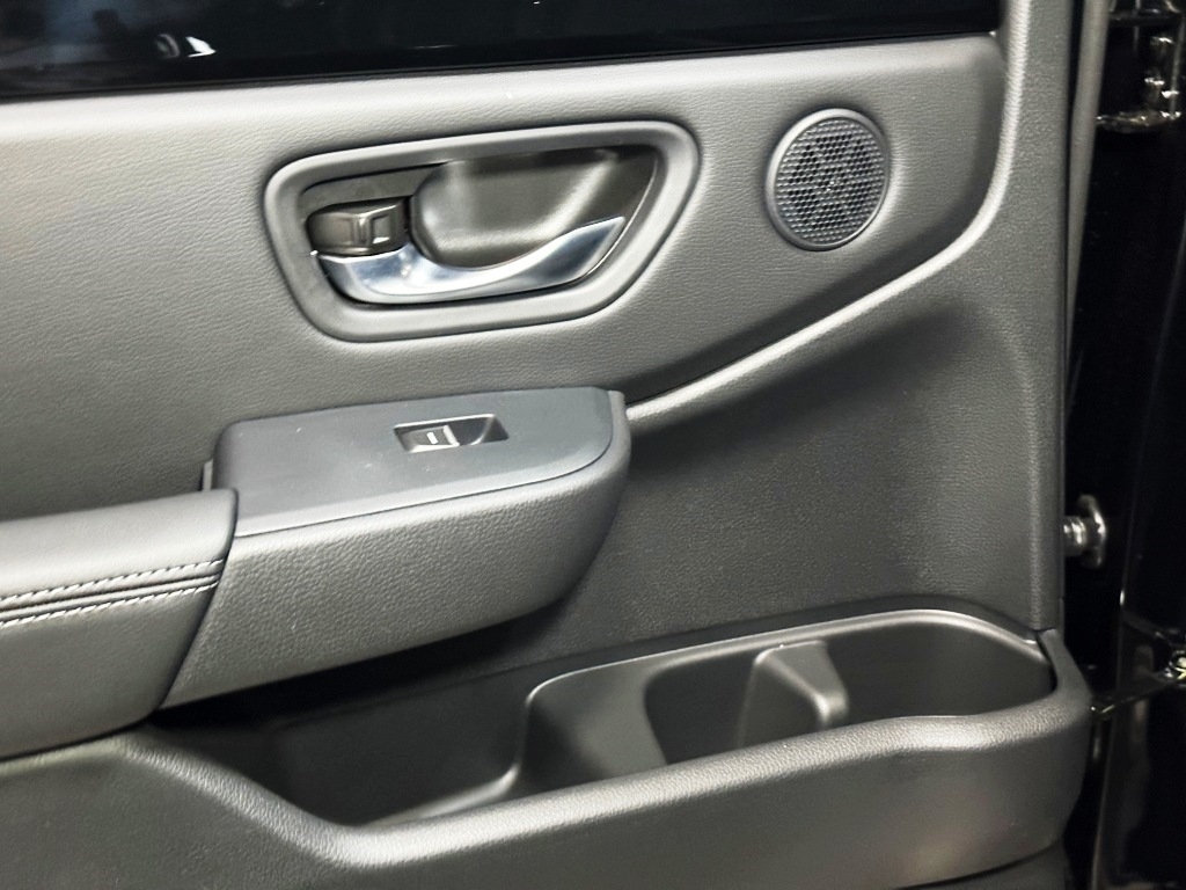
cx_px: 593
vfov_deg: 30.3
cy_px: 445
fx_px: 1645
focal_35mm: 48
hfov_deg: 39.7
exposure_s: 1/24
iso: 640
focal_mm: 6.86
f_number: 1.78
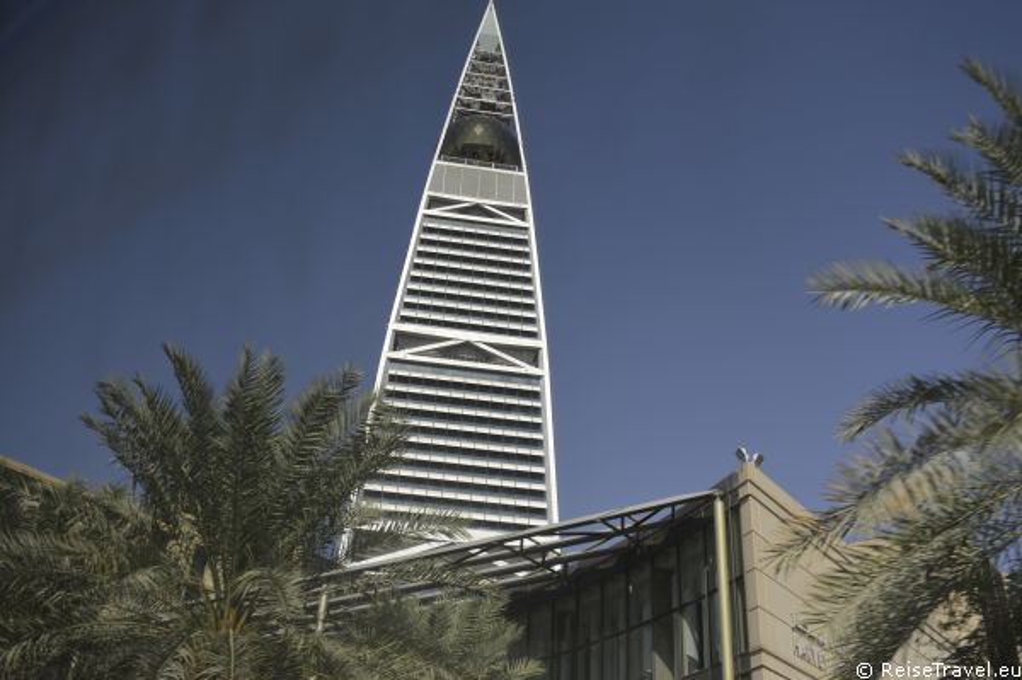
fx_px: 1021
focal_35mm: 36
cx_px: 511
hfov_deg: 53.2
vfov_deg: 36.8
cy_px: 340
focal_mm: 24
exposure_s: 1/125
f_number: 5.6
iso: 100
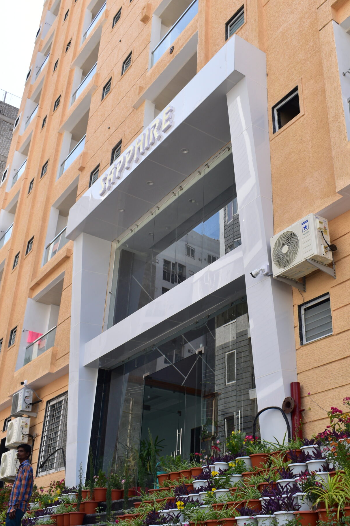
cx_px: 212
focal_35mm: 38
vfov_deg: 50.7
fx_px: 554
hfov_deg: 34.9
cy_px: 264
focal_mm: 18
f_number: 7.1
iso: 100
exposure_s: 1/125
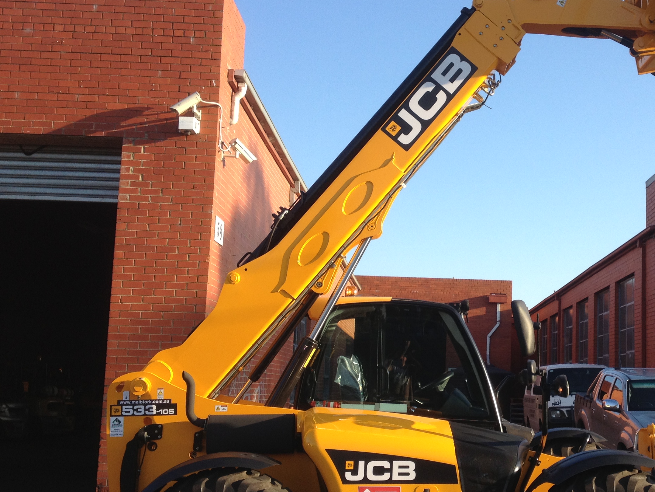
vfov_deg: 27.5
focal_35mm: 53
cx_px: 481
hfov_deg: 35.5
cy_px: 268
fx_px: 1003
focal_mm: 4.28
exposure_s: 1/627
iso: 50
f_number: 2.4
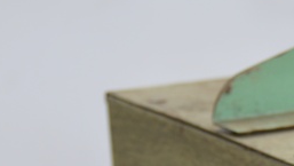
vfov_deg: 5.2
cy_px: 219
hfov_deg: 9.2
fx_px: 1810
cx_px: 281
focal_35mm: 232
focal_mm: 38
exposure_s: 1/125
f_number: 5.6
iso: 140
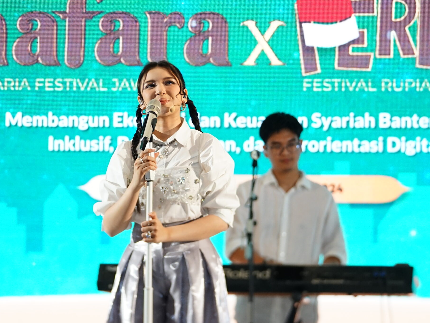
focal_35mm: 264
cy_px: 137
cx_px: 197
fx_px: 3280
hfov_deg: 7.5
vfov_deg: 5.6
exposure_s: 1/200
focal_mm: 130
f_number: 2.8
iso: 800
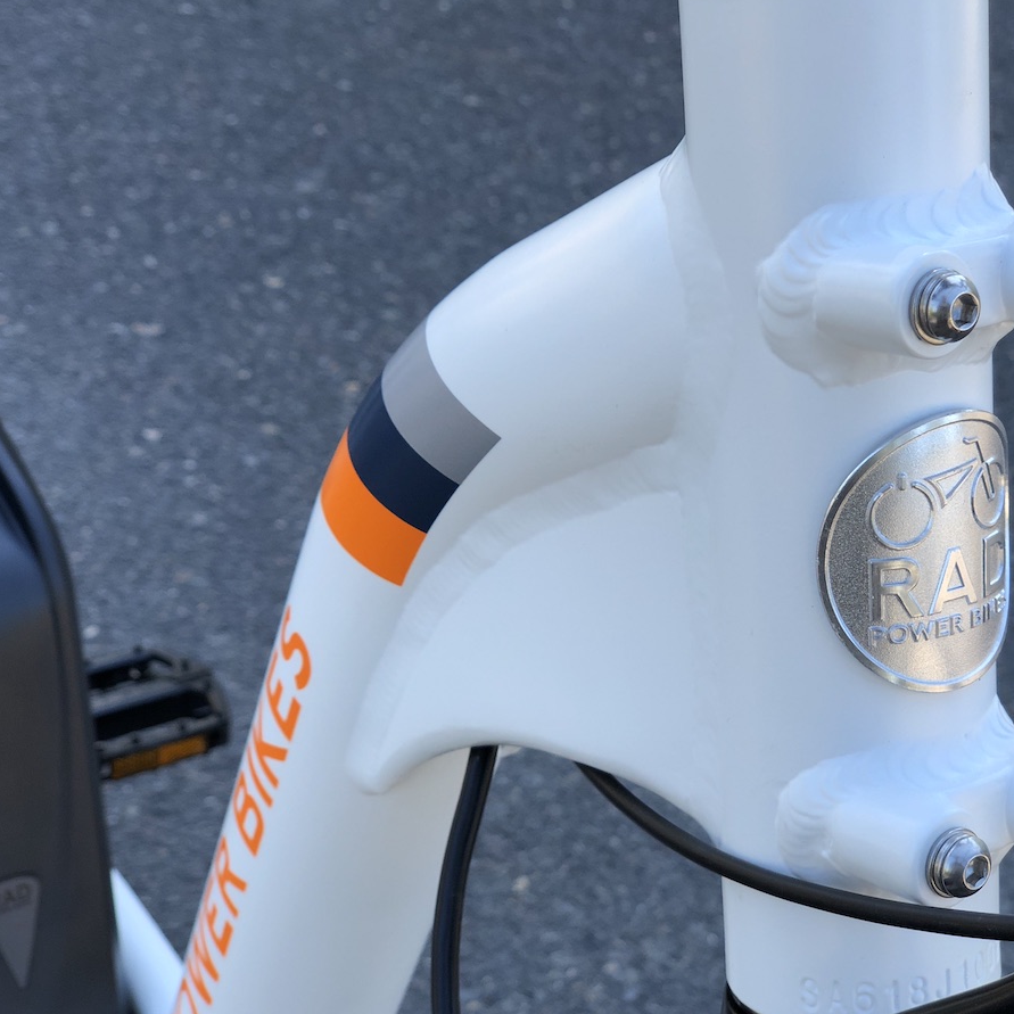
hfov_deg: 26.0
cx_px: 617
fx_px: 2187
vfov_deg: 26.1
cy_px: 522
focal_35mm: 66
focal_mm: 6
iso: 16
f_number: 2.4
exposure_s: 1/120
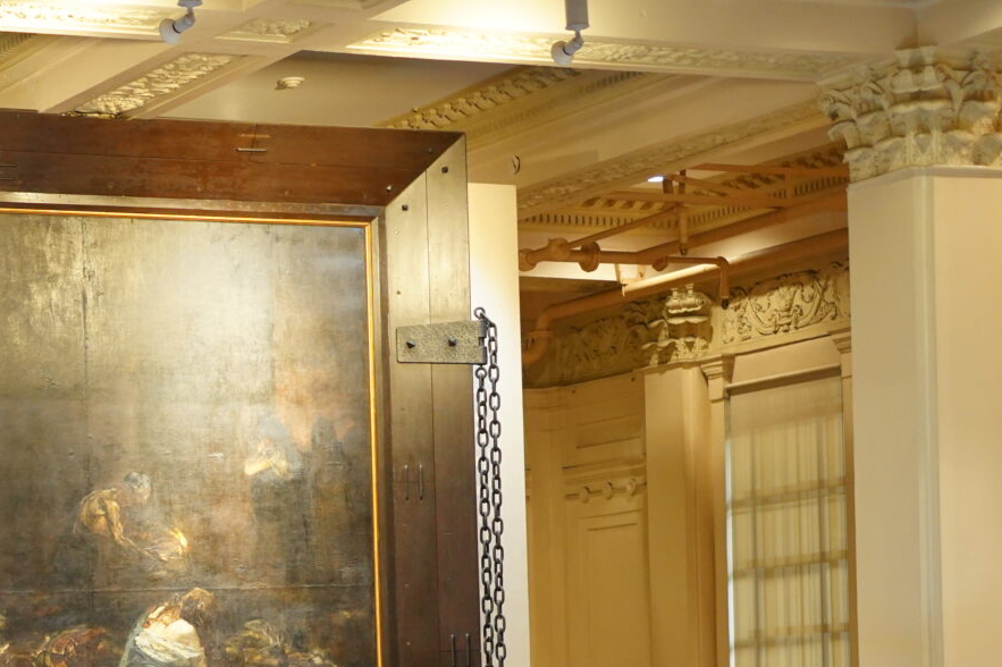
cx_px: -78
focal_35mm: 116
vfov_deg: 11.6
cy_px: 773
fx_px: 3227
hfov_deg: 17.1
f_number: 1.8
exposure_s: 1/160
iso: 2000
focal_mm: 50
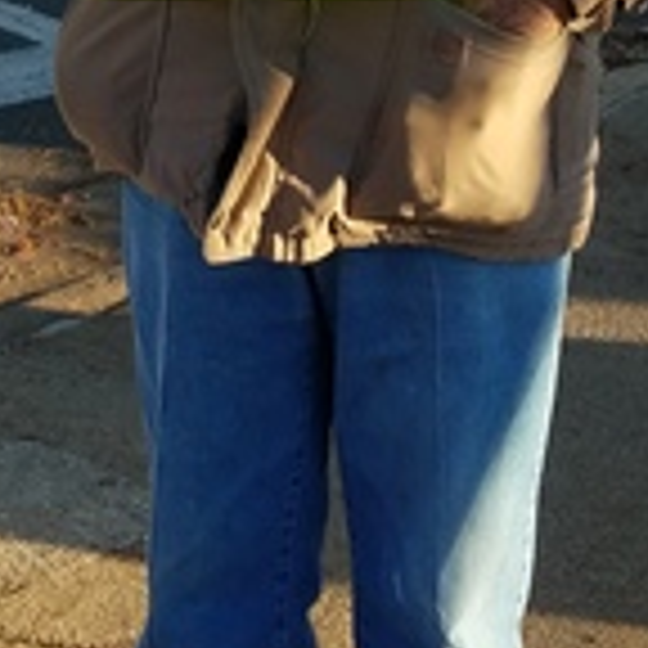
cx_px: 122
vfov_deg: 17.1
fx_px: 2033
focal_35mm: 96
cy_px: -166
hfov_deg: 17.9
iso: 40
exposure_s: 1/676
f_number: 1.7
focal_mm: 4.2
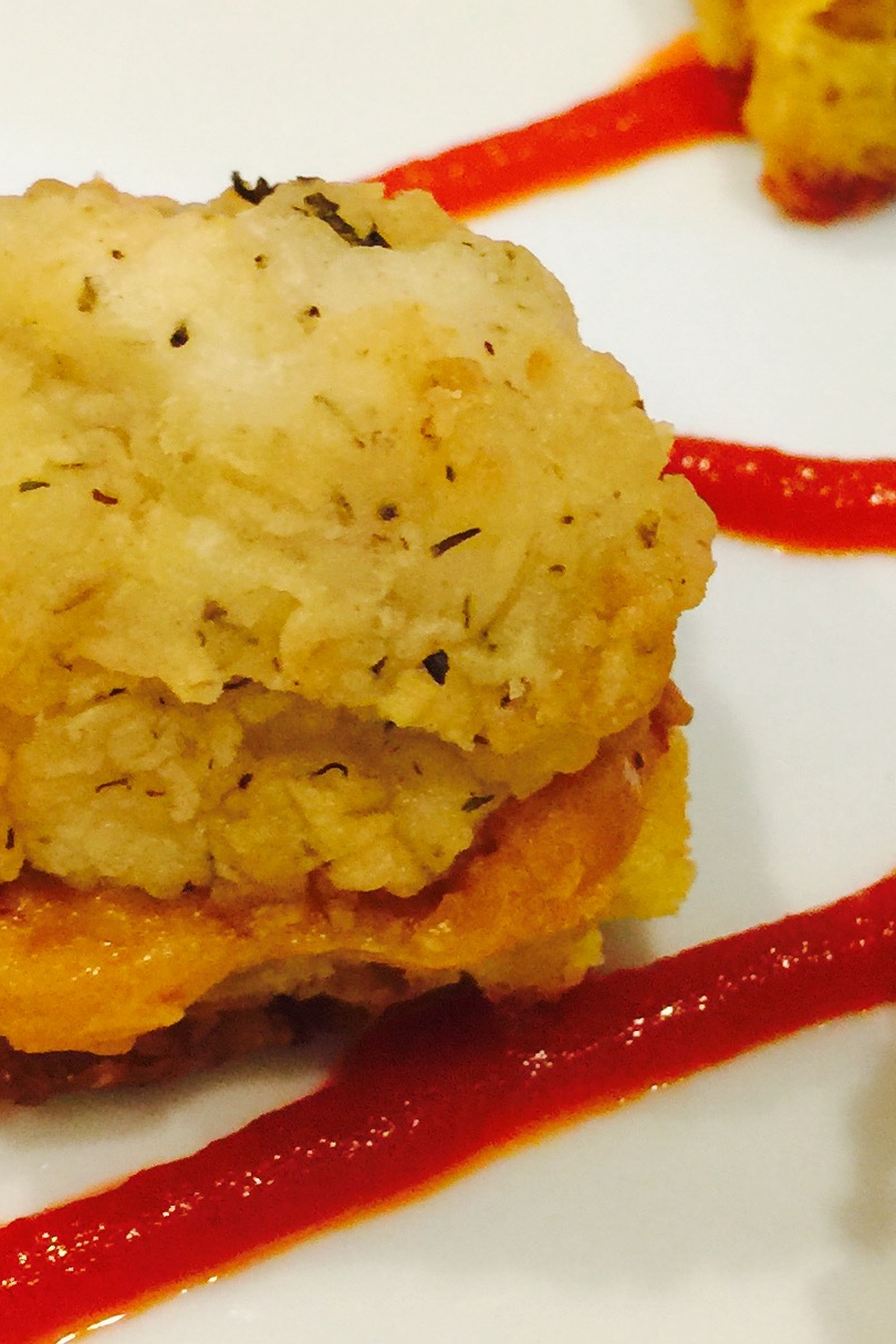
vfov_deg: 24.9
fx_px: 3024
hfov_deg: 16.7
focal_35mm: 81
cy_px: 455
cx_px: 710
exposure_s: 1/15
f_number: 2.2
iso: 80
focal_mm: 4.15
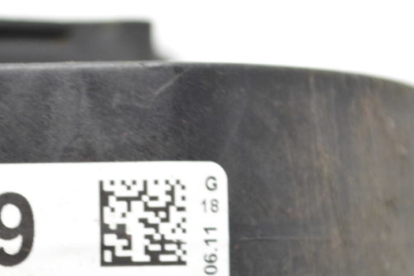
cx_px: 59
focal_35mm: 161
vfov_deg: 8.5
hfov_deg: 12.7
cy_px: 208
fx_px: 1851
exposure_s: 1/125
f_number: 5.6
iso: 2000
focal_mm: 55
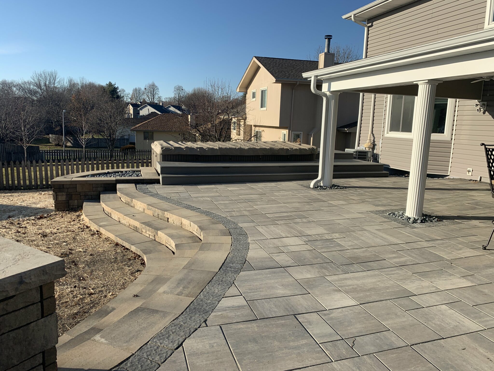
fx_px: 371
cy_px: 186
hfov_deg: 67.3
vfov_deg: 53.1
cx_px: 247
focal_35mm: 26
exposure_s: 1/2033
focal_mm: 4.25
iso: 25
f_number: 1.8
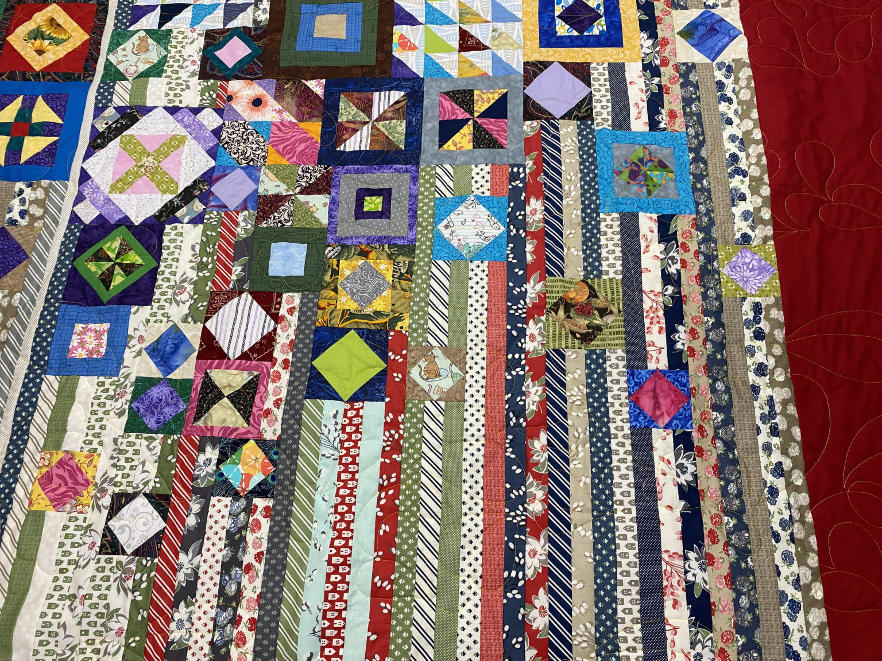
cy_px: 330
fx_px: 662
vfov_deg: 53.1
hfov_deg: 67.3
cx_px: 441
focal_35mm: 26
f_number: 1.8
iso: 125
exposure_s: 1/60
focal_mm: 4.2
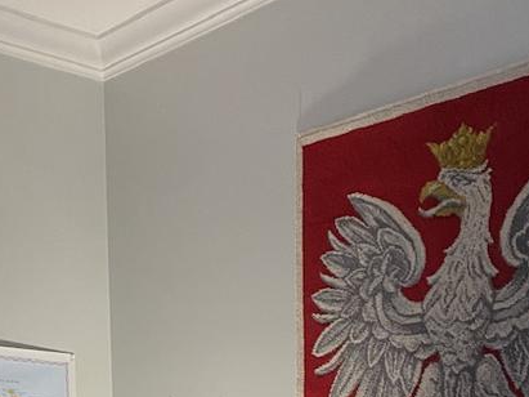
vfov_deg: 17.4
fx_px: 1161
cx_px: 201
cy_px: 598
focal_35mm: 76
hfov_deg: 25.6
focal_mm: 4.25
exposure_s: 1/40
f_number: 1.8
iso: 320
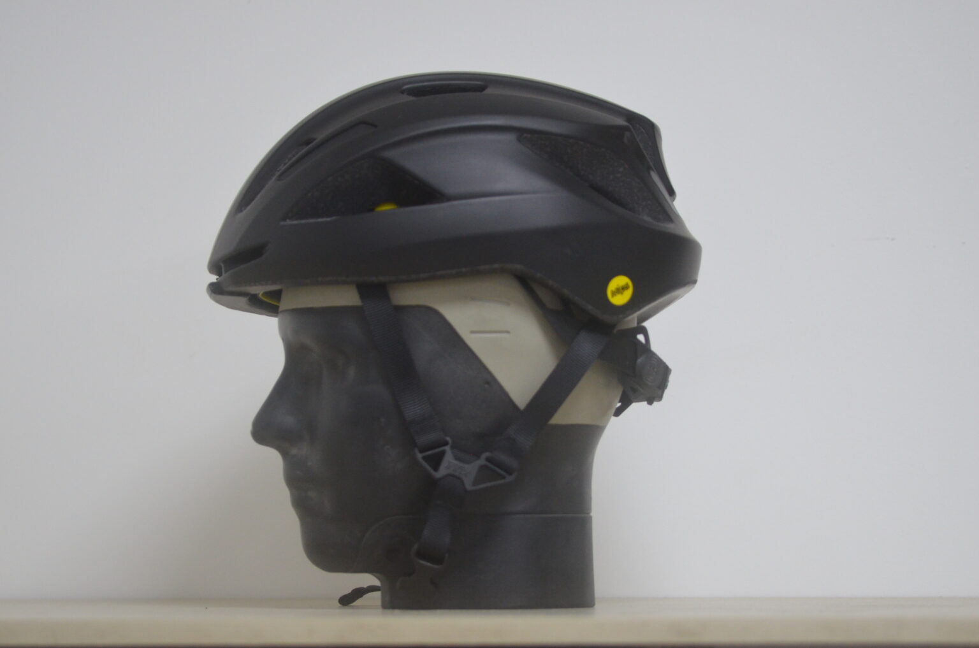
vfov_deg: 9.6
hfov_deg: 14.4
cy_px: 324
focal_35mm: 142
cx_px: 490
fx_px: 3867
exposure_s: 1/125
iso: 1400
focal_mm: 95
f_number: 4
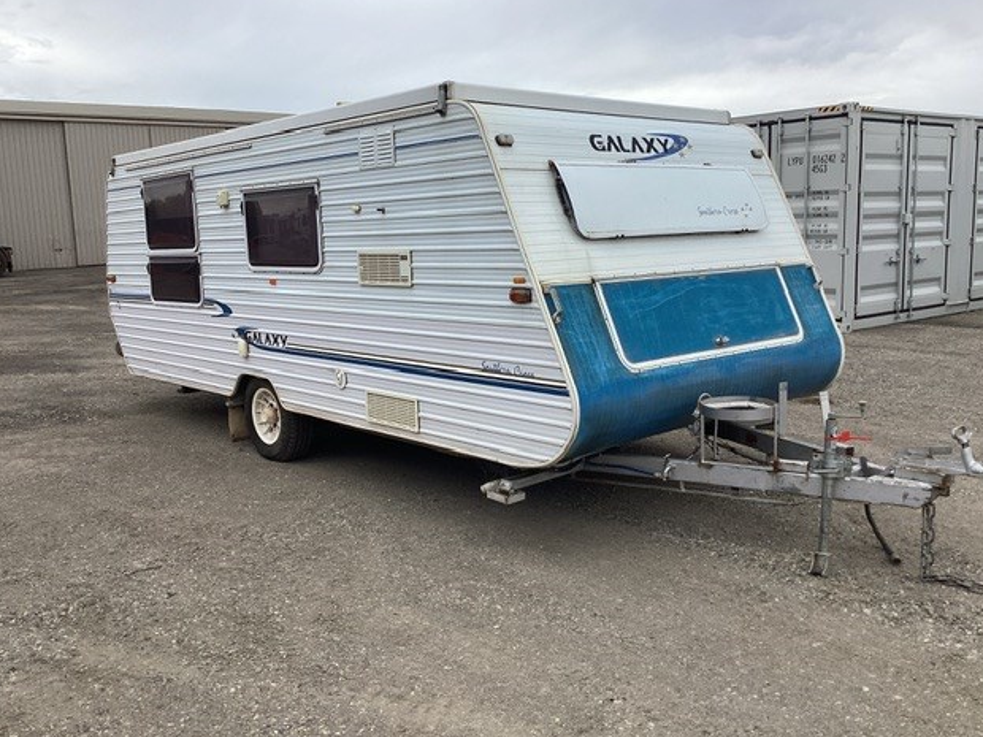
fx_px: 909
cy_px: 360
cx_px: 493
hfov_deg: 56.8
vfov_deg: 44.2
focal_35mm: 32
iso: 25
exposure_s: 1/438
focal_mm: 3.3
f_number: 2.4
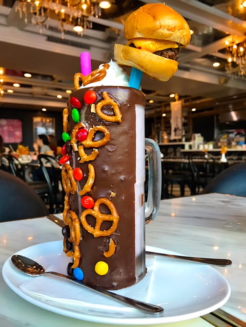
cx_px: 123
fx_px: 265
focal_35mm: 28
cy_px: 164
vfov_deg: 63.4
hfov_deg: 49.7
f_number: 1.8
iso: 25
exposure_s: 1/40
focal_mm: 3.99
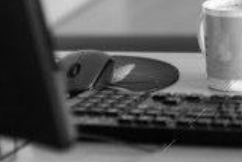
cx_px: 268
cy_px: -117
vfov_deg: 4.4
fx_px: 2106
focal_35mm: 313
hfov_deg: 6.5
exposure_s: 1/125
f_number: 2
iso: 125
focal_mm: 85
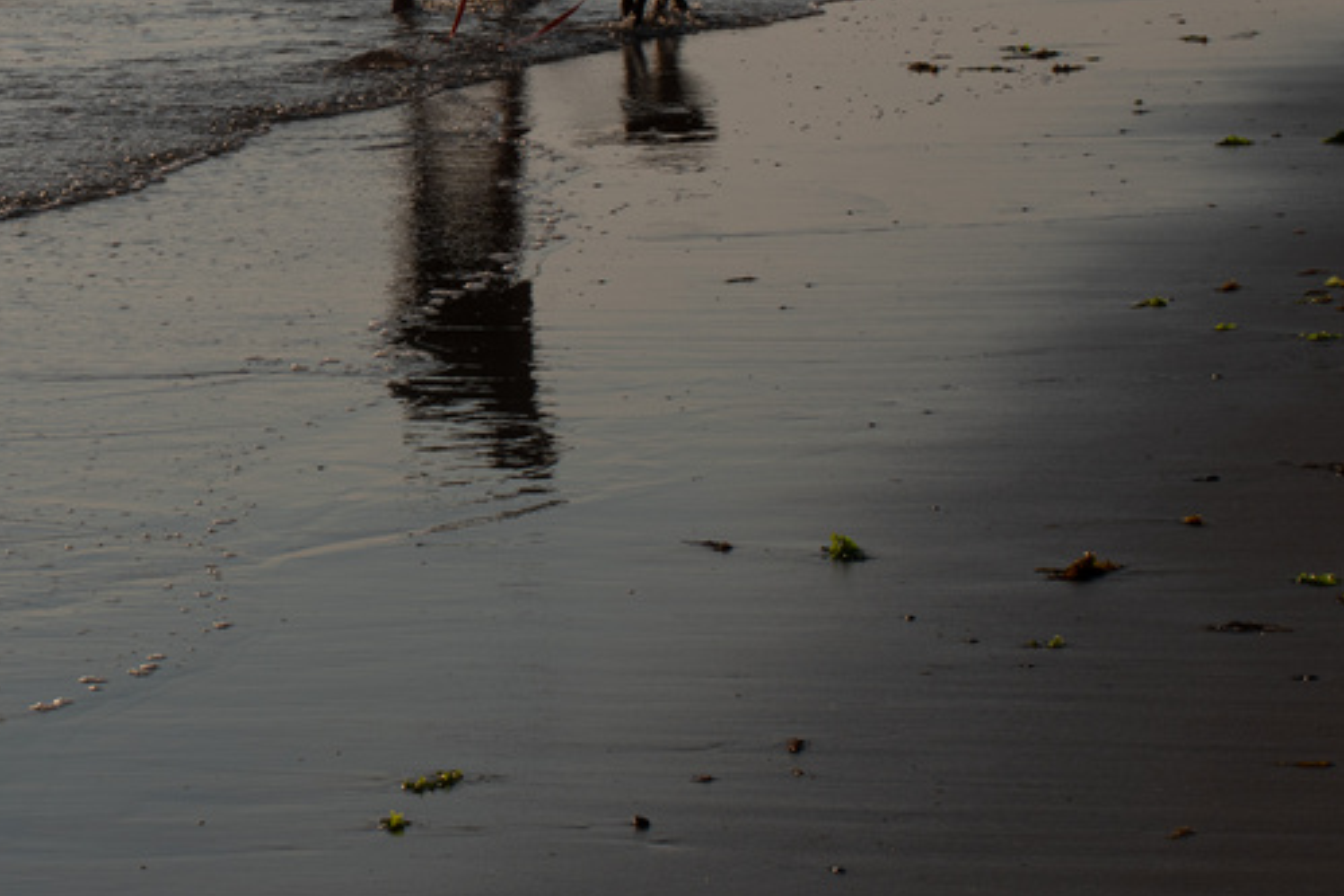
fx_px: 6049
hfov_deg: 12.4
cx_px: -213
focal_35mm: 162
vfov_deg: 8.4
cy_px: 40
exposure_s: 1/250
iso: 100
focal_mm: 50
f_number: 16
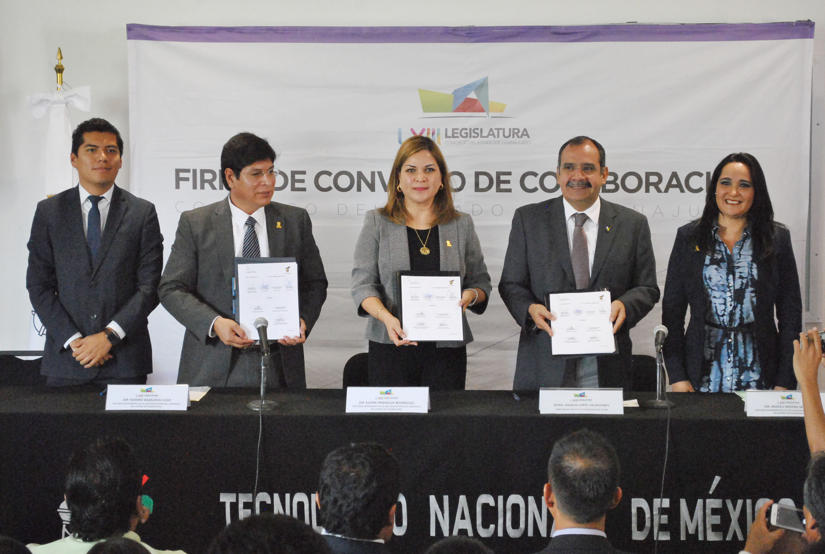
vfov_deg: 16.6
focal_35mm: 82
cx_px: 412
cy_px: 277
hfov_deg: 24.6
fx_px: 1895
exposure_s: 1/30
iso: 1600
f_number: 5.6
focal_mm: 55
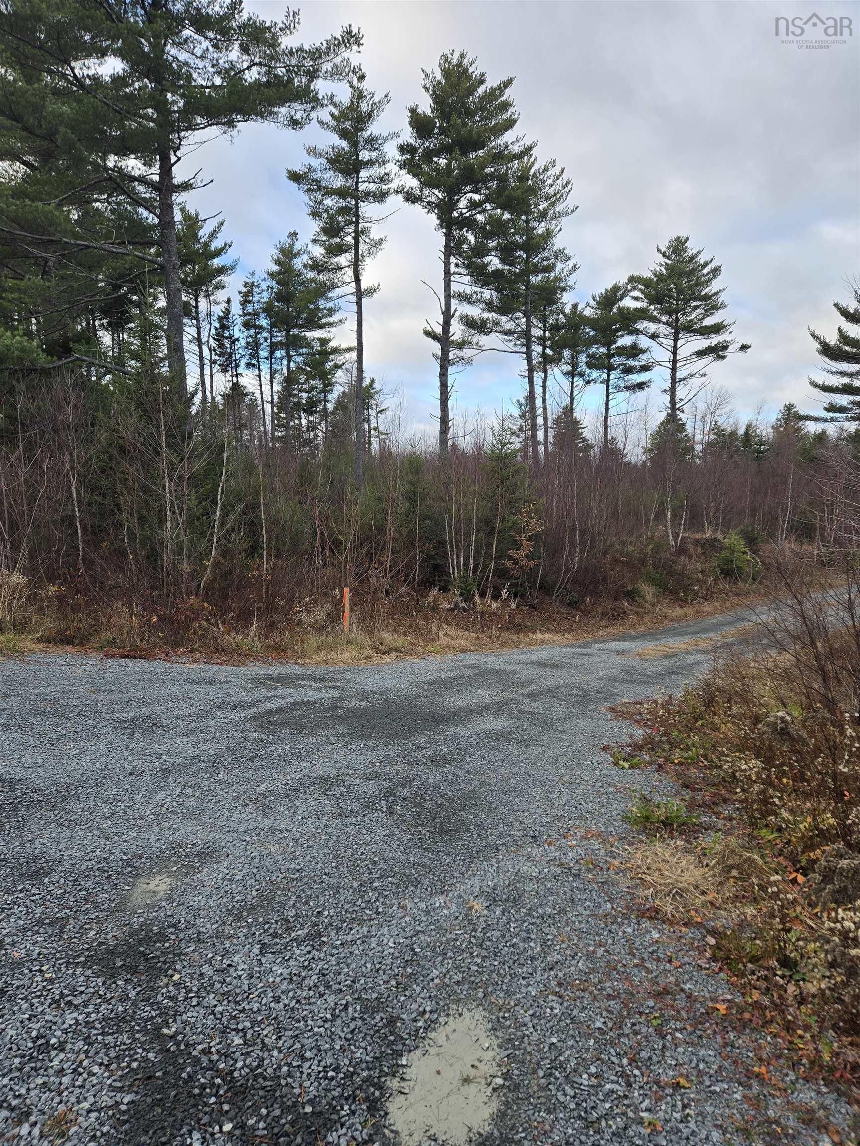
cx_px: 430
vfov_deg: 73.9
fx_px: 762
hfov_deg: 58.9
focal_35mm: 23
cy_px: 573
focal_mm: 5.4
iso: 25
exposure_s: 1/379
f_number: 1.8
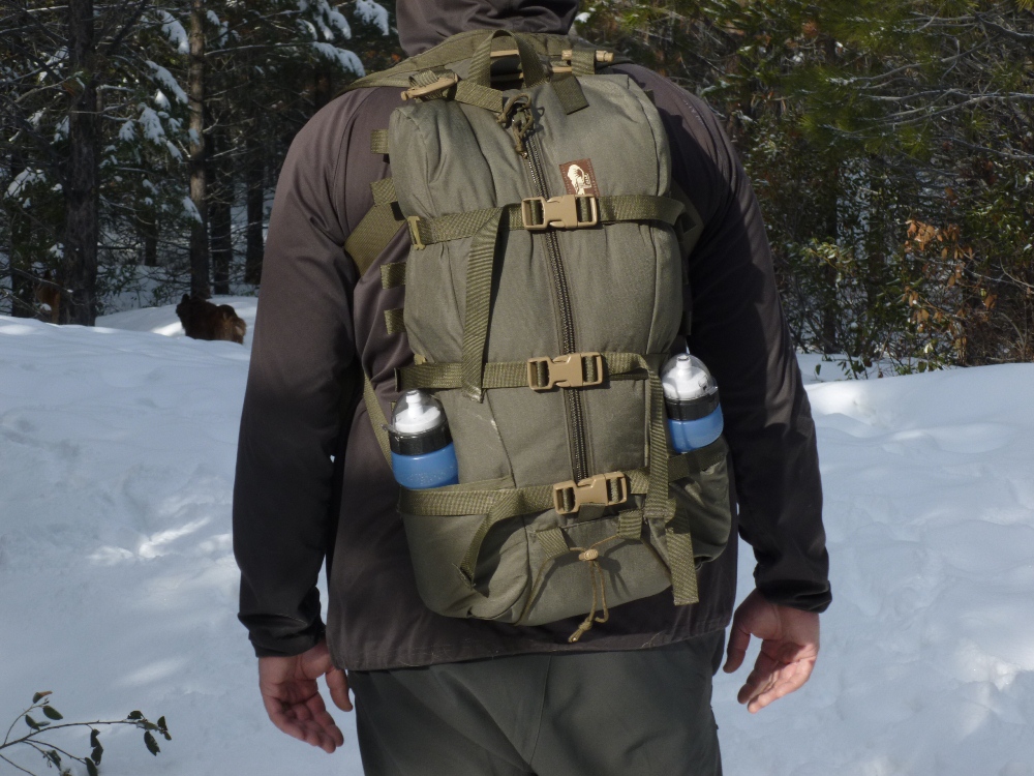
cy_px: 388
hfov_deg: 24.4
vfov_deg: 18.4
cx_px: 517
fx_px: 2390
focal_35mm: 80
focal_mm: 14.2
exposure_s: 1/320
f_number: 4.5
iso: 100
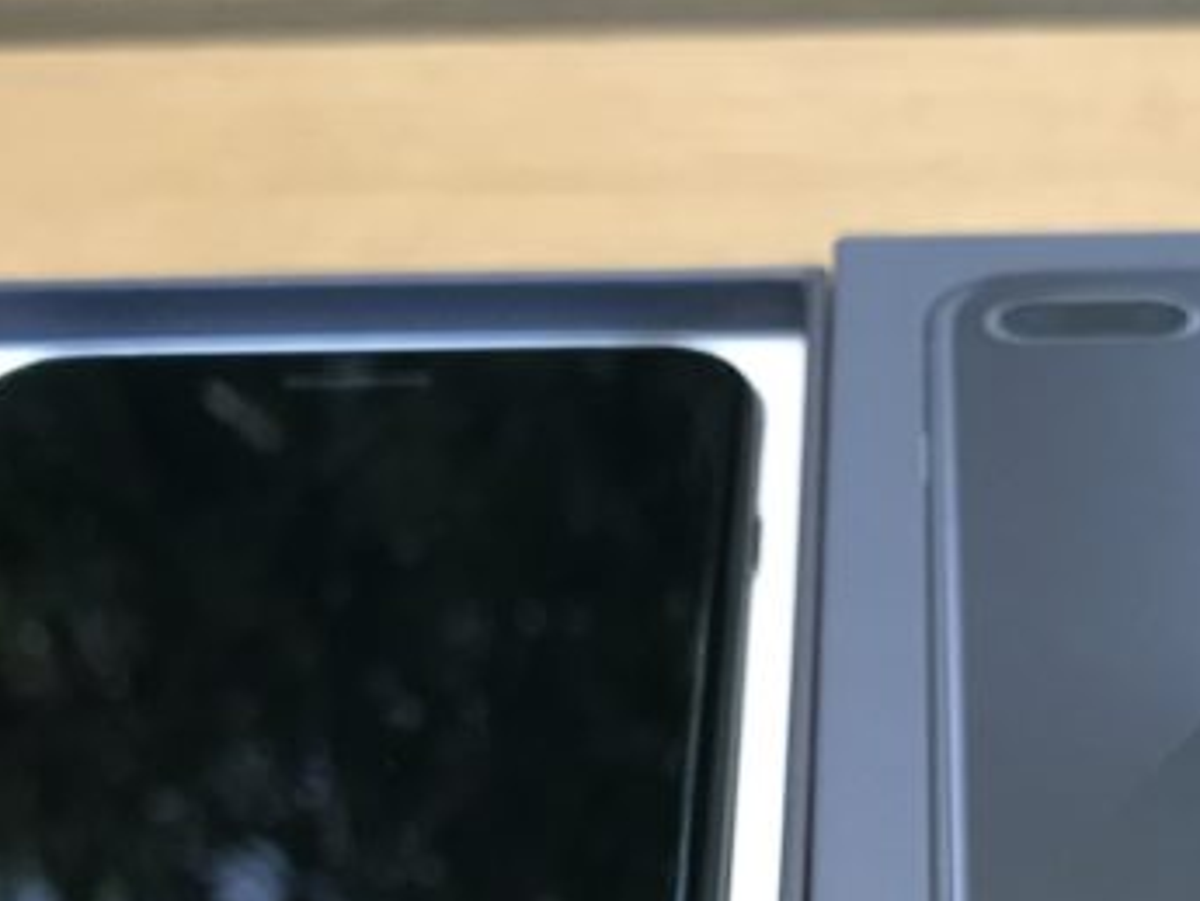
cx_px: 880
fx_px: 2878
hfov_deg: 23.3
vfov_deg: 16.5
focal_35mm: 83
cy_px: 1266
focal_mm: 3.99
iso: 40
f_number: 1.8
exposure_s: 1/20
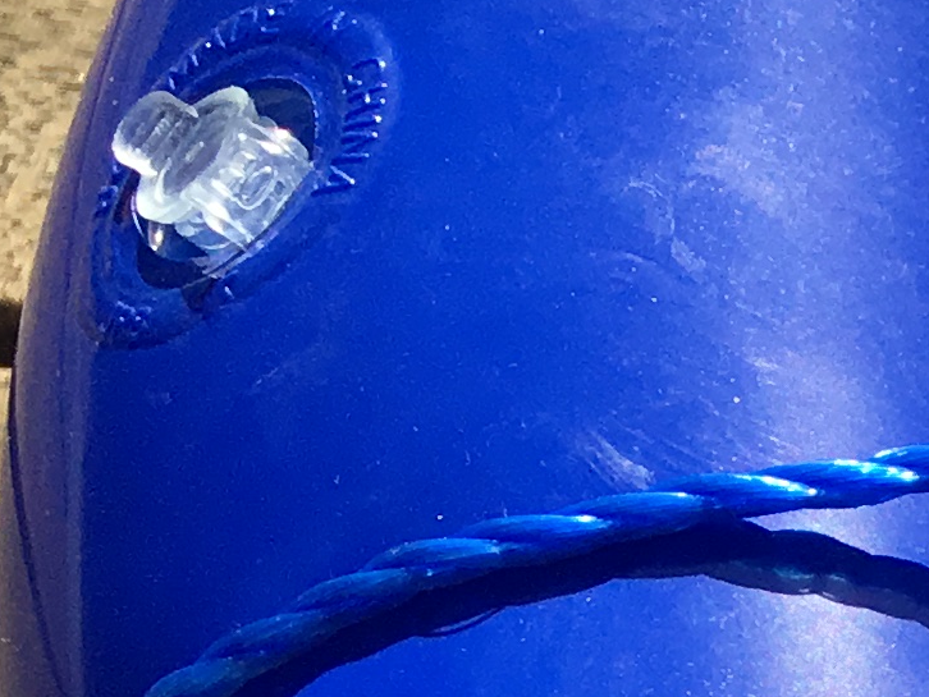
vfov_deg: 8.5
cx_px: 2512
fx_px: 4322
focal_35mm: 161
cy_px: 1629
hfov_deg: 10.0
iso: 25
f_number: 2.2
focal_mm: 4.15
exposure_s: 1/1350
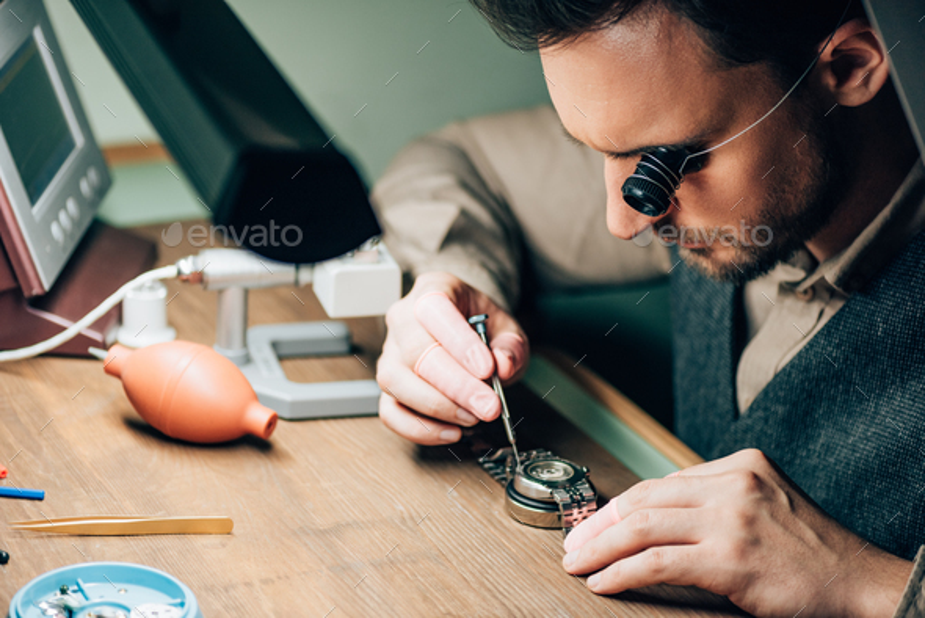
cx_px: 462
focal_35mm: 105
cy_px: 309
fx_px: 2699
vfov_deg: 13.1
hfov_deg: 19.4
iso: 400
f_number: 3.5
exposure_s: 1/320
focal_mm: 105
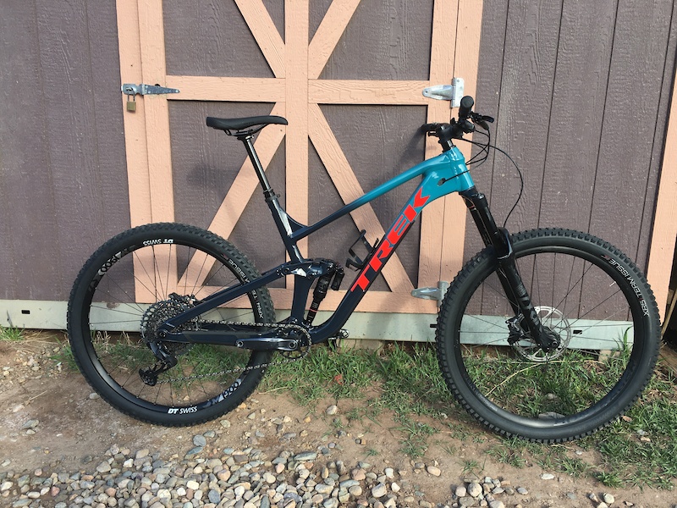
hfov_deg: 61.7
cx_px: 338
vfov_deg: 48.2
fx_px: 567
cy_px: 254
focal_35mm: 29
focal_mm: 4.15
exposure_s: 1/243
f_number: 2.2
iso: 25
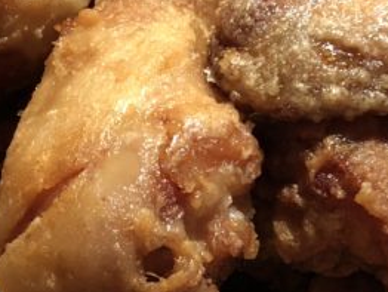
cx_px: 241
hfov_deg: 18.0
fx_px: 1223
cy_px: 300
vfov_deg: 13.4
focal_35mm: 109
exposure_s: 1/9
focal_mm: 3.99
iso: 100
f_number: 1.8
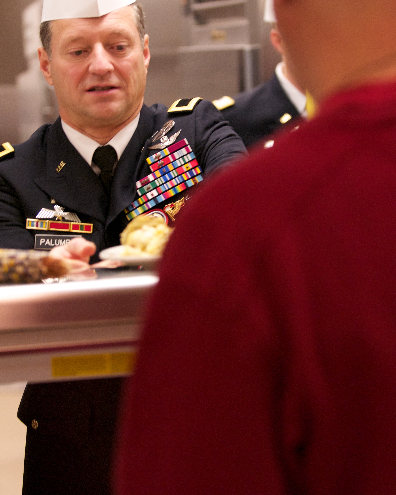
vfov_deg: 15.1
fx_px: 1869
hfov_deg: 12.1
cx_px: 198
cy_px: 198
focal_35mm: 128
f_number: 2.8
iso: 1600
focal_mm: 75
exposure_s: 1/160
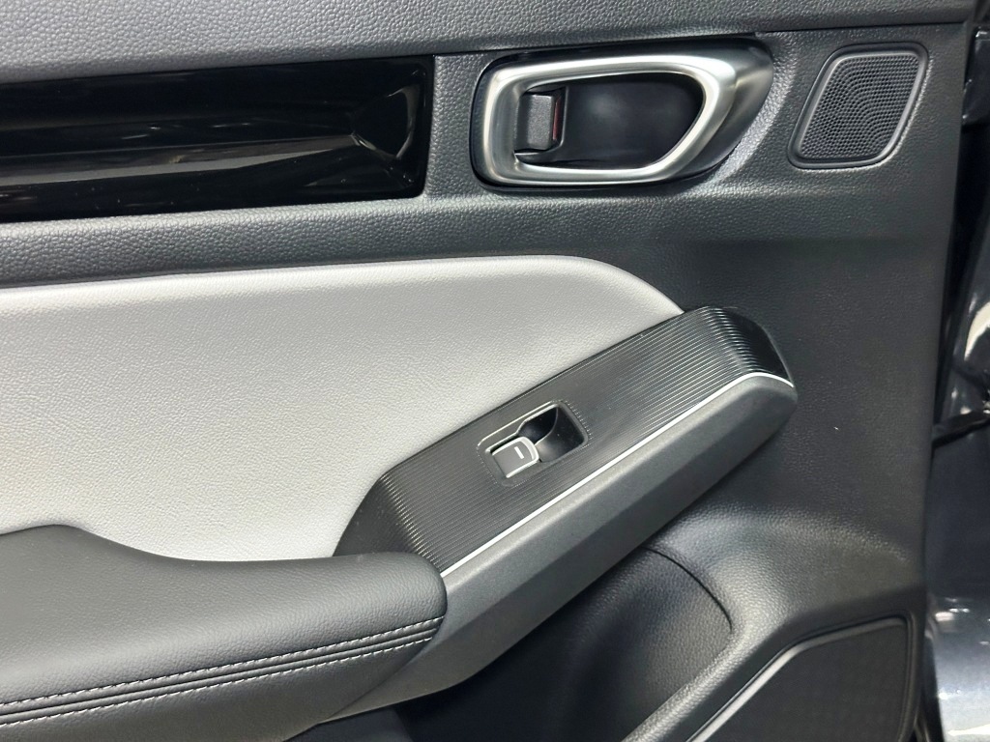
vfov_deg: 30.3
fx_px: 1373
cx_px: 495
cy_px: 371
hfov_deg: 39.7
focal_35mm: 48
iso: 500
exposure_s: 1/40
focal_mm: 6.86
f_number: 1.78
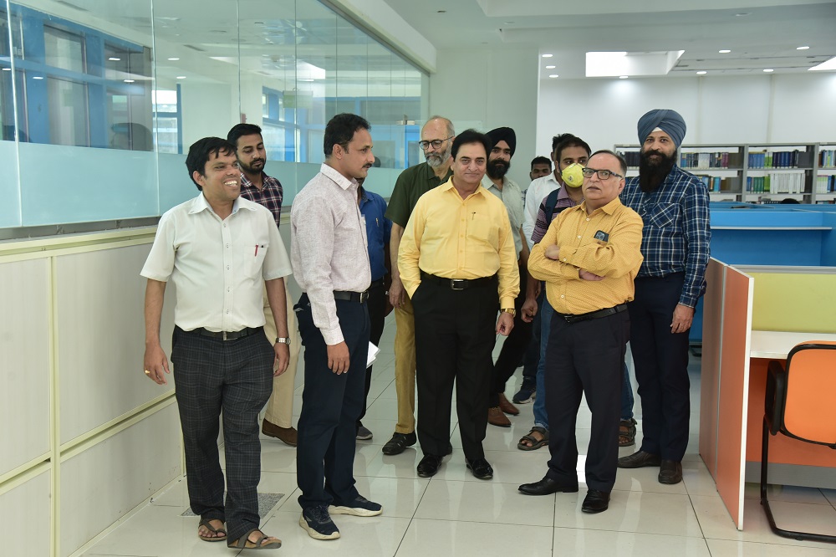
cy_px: 278
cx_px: 418
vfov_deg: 29.2
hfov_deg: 42.8
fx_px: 1068
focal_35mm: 46
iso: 800
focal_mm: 46
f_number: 7.1
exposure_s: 1/125
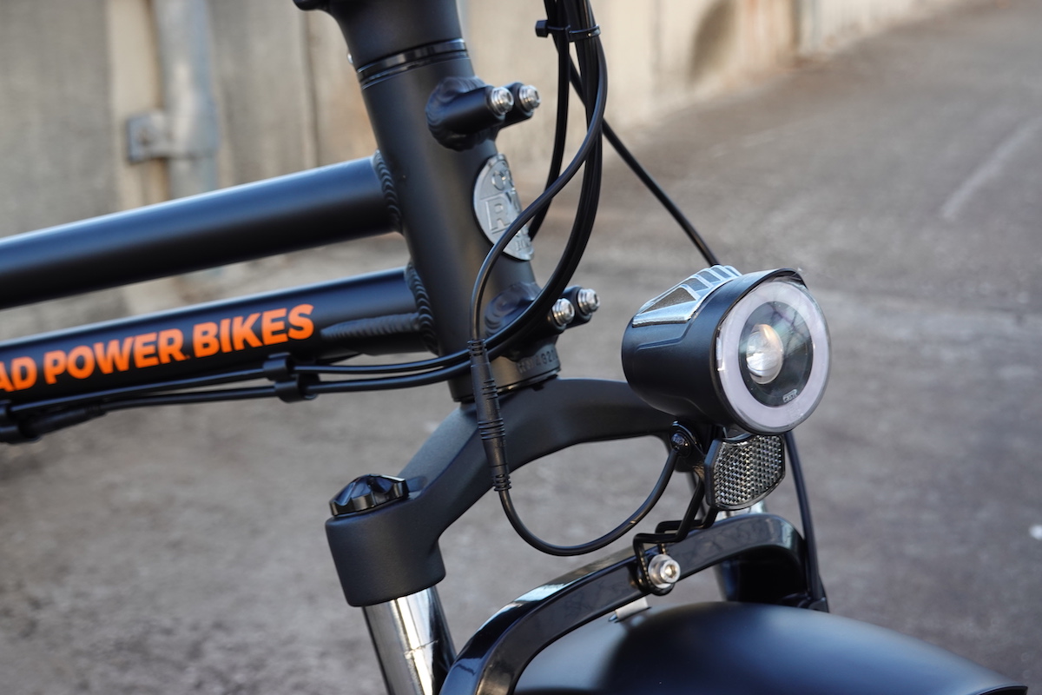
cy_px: 348
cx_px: 521
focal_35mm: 61
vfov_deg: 22.3
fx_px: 1765
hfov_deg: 32.9
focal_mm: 22.46
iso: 125
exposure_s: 1/80
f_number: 4
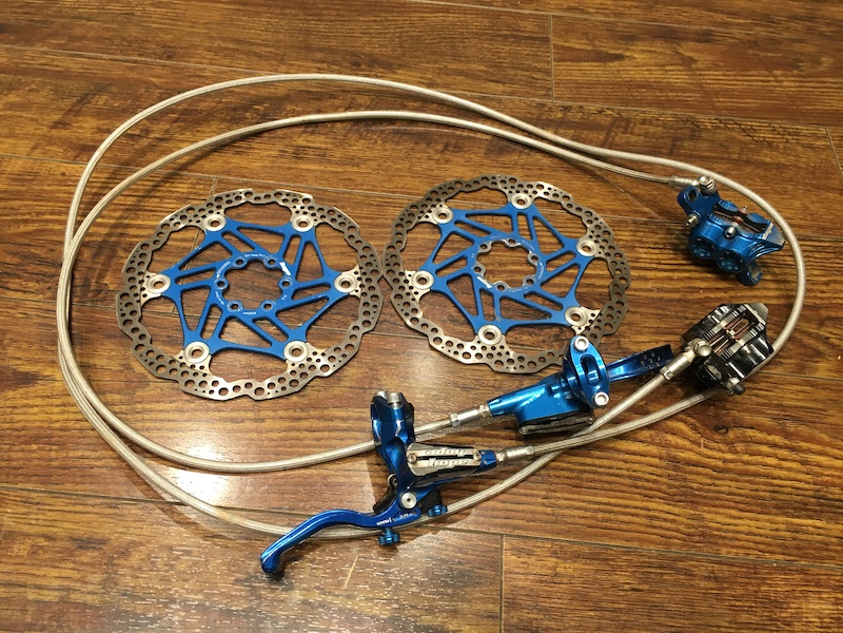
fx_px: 706
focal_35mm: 29
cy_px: 316
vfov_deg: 48.2
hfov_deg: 61.7
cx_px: 422
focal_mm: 4.15
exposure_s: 1/30
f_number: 2.2
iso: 64
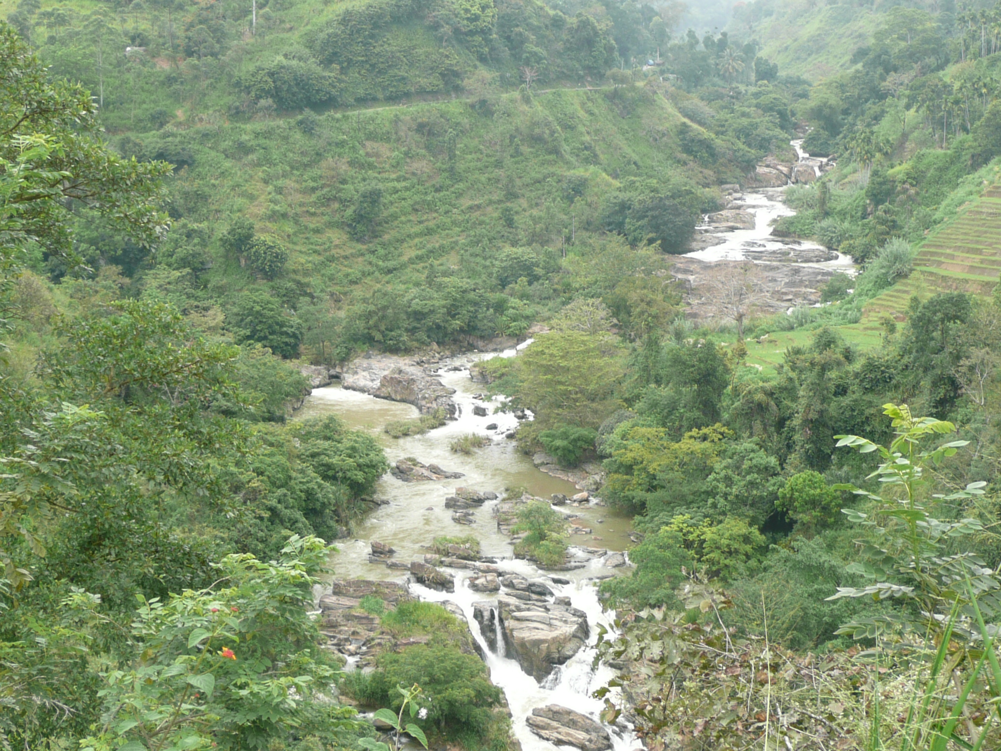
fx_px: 1648
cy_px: 376
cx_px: 500
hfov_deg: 33.8
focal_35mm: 57
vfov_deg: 25.7
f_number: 3.8
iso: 100
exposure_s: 1/125
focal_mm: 6.2
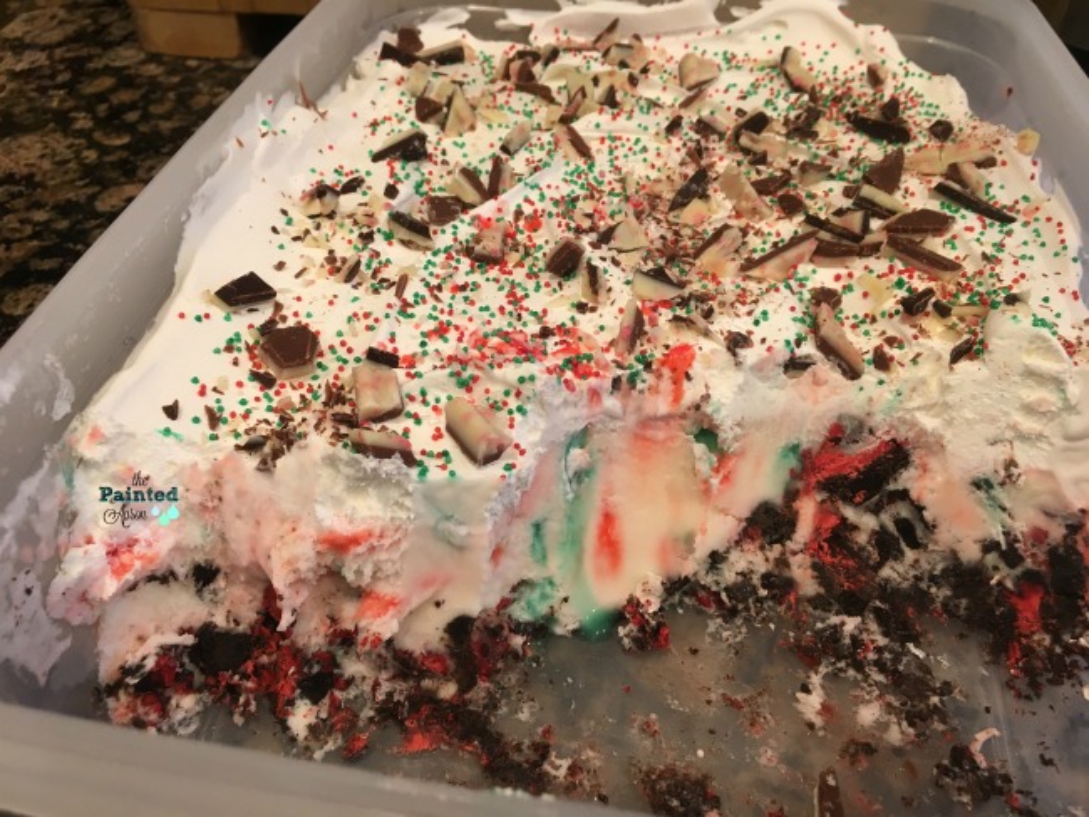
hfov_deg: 61.6
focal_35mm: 29
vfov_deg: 48.3
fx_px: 913
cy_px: 408
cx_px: 544
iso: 64
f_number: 2.2
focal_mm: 4.15
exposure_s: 1/30
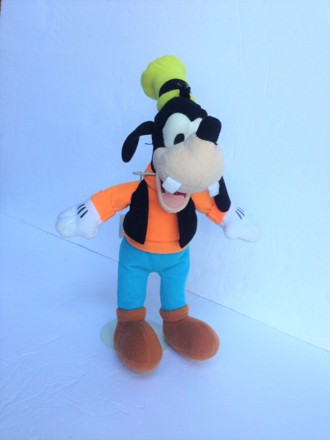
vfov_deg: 55.3
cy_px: 220
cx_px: 165
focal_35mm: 33
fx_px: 419
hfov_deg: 43.0
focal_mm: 4.12
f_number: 2.4
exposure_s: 1/40
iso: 50
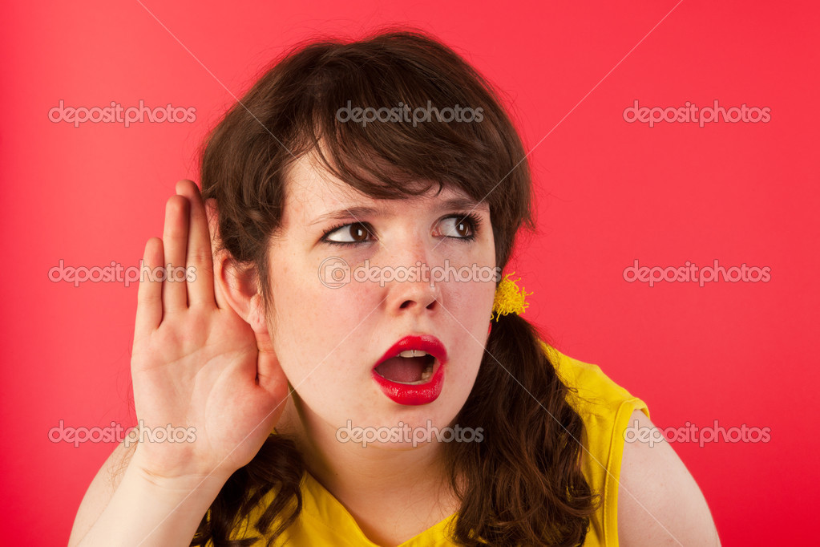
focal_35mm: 70
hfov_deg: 28.8
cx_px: 410
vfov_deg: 19.5
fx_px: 1594
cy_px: 274
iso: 200
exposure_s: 1/200
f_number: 22
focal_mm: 70
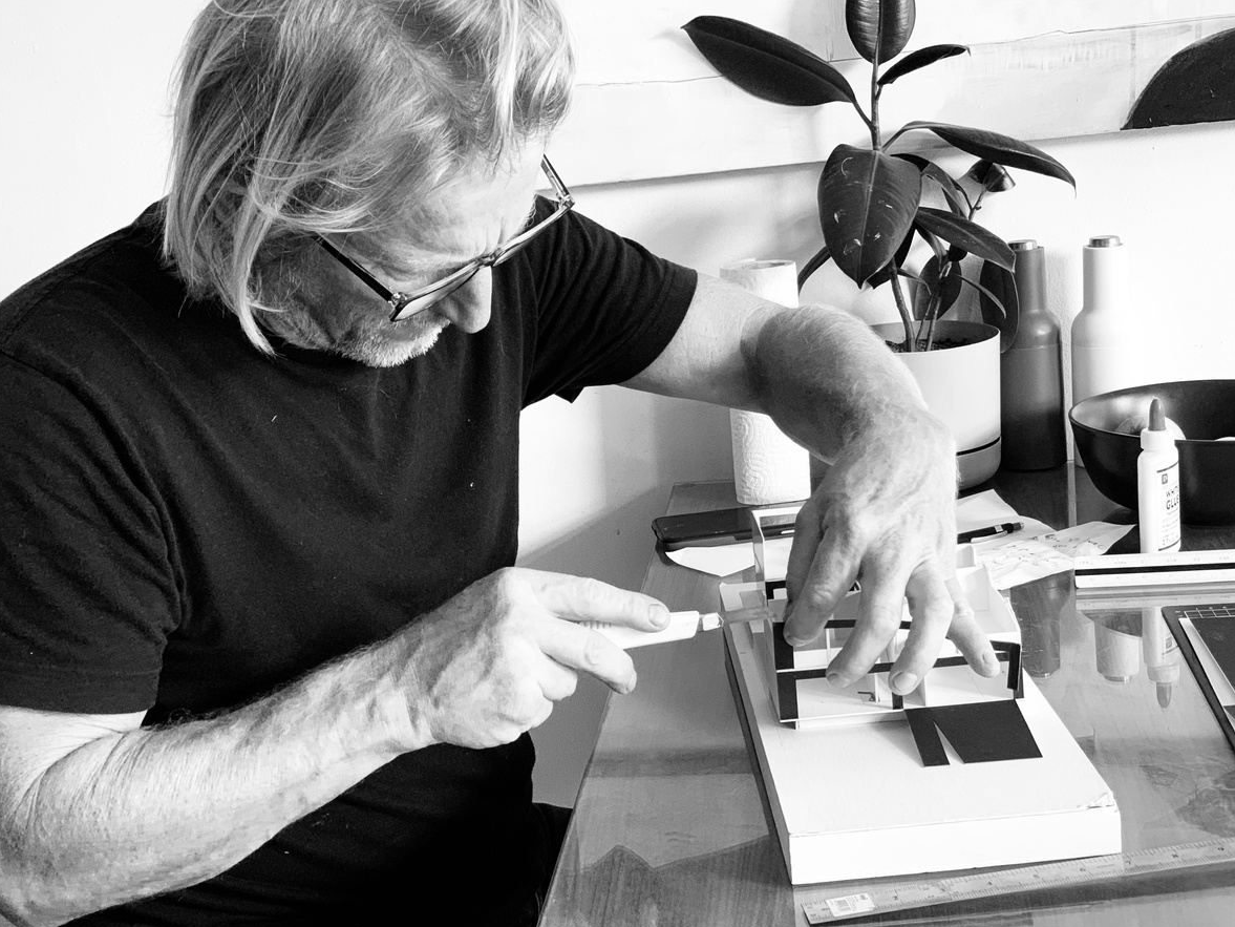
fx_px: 1891
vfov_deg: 27.5
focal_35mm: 53
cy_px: 463
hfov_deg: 36.2
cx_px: 615
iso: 200
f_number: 2.4
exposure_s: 1/60
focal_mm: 6
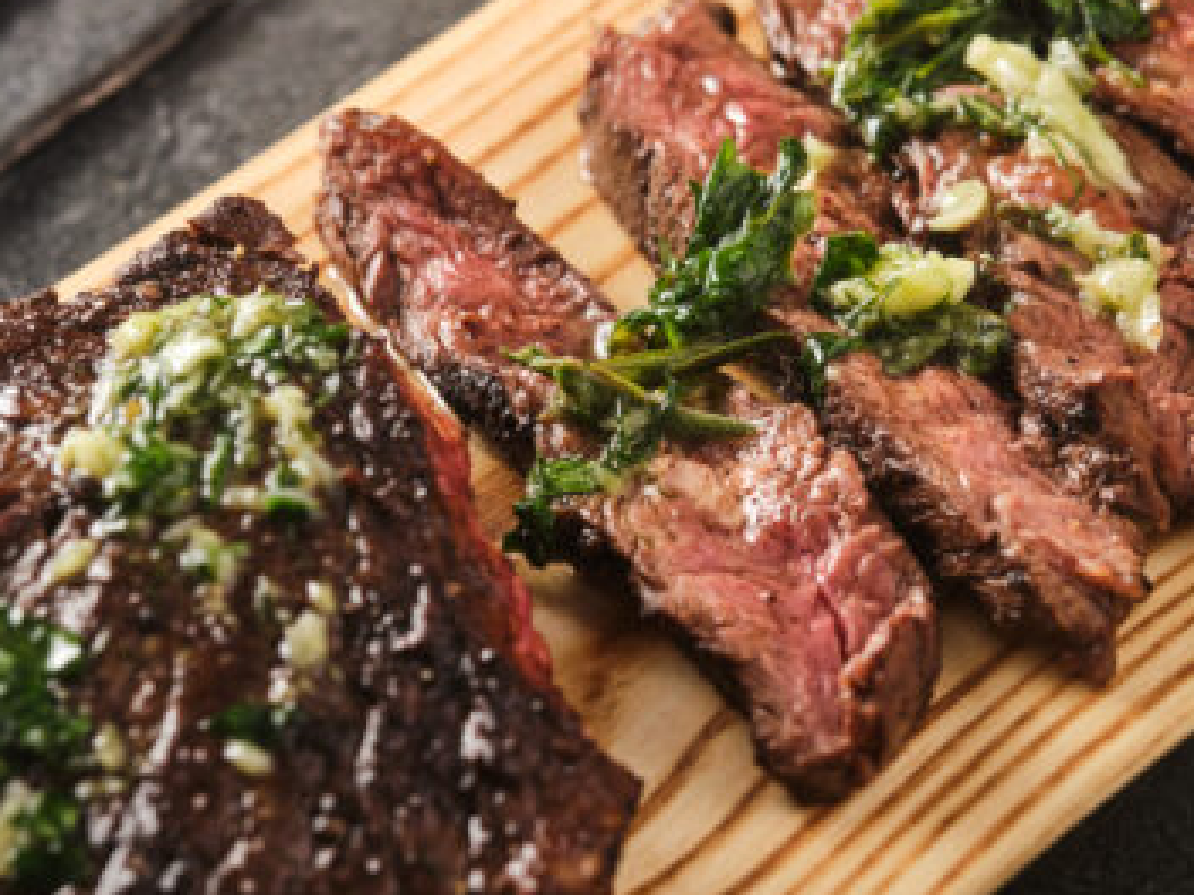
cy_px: 342
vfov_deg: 7.7
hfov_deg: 10.3
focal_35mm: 192
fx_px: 6623
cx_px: 741
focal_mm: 80
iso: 160
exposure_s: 1/200
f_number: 5.6
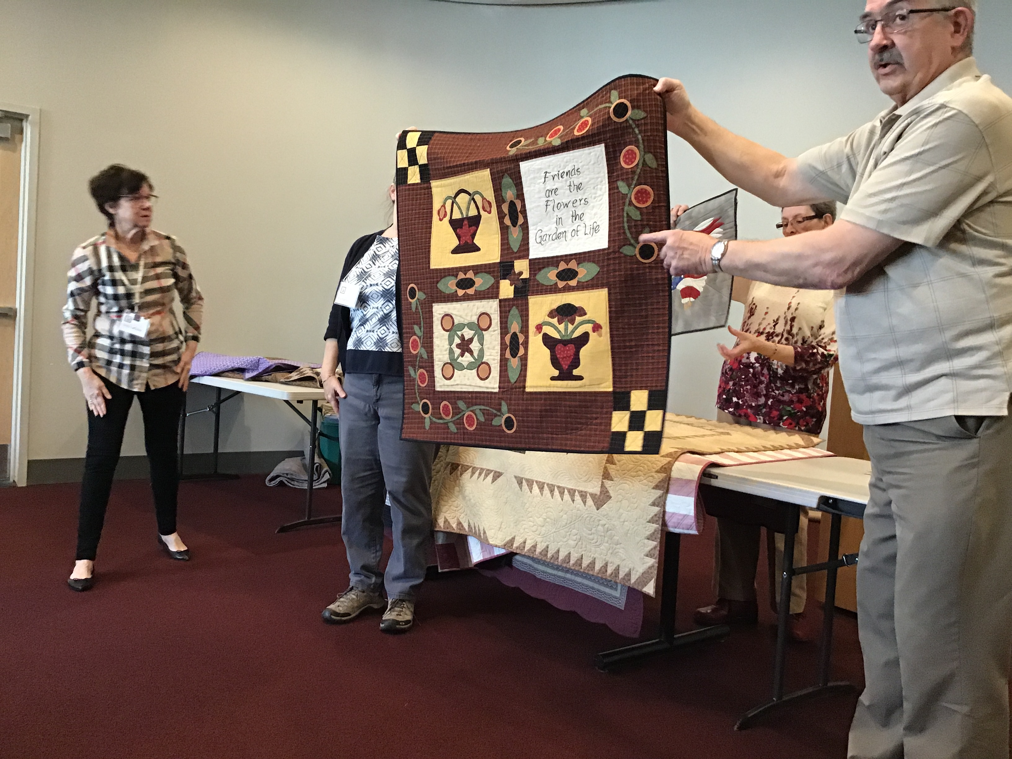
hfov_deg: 58.4
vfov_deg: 45.4
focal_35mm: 31
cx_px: 506
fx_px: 906
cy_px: 380
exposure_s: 1/24
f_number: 2.4
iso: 200
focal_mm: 3.3
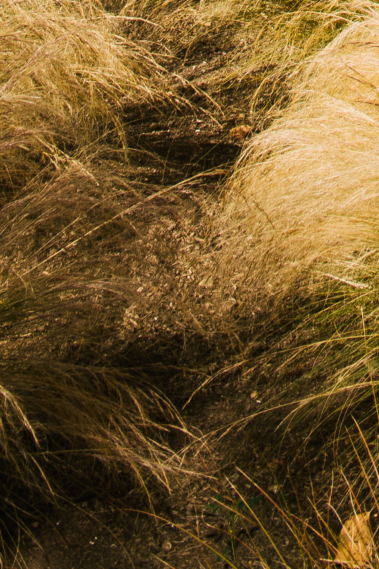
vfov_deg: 10.2
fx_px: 2557
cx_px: 734
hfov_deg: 8.1
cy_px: -1000
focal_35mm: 162
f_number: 9
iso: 100
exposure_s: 1/125
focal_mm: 29
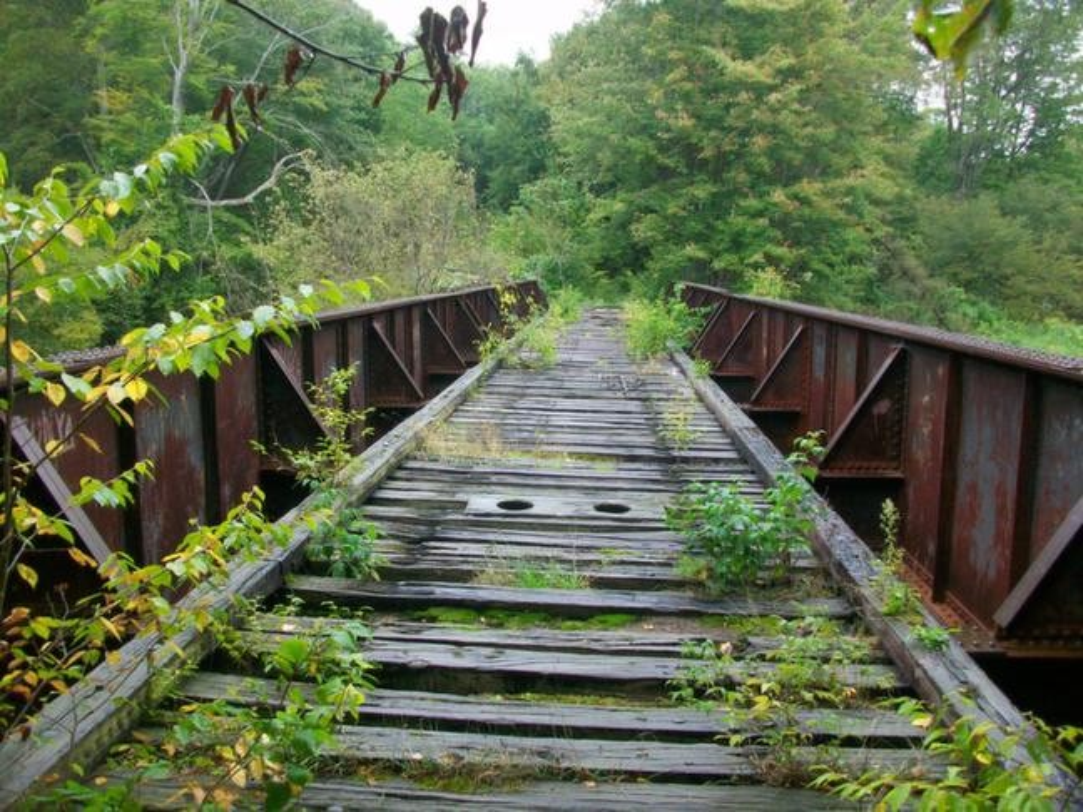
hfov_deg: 56.8
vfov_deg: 44.2
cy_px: 406
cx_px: 542
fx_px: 1001
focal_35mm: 32
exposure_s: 1/60
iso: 114
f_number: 2.8
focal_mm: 5.7
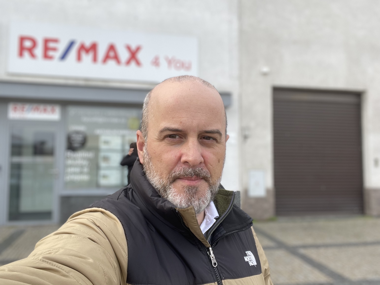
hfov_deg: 60.0
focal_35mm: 30
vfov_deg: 46.8
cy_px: 142
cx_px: 190
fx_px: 329
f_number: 2.2
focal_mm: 2.71
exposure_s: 1/121
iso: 25
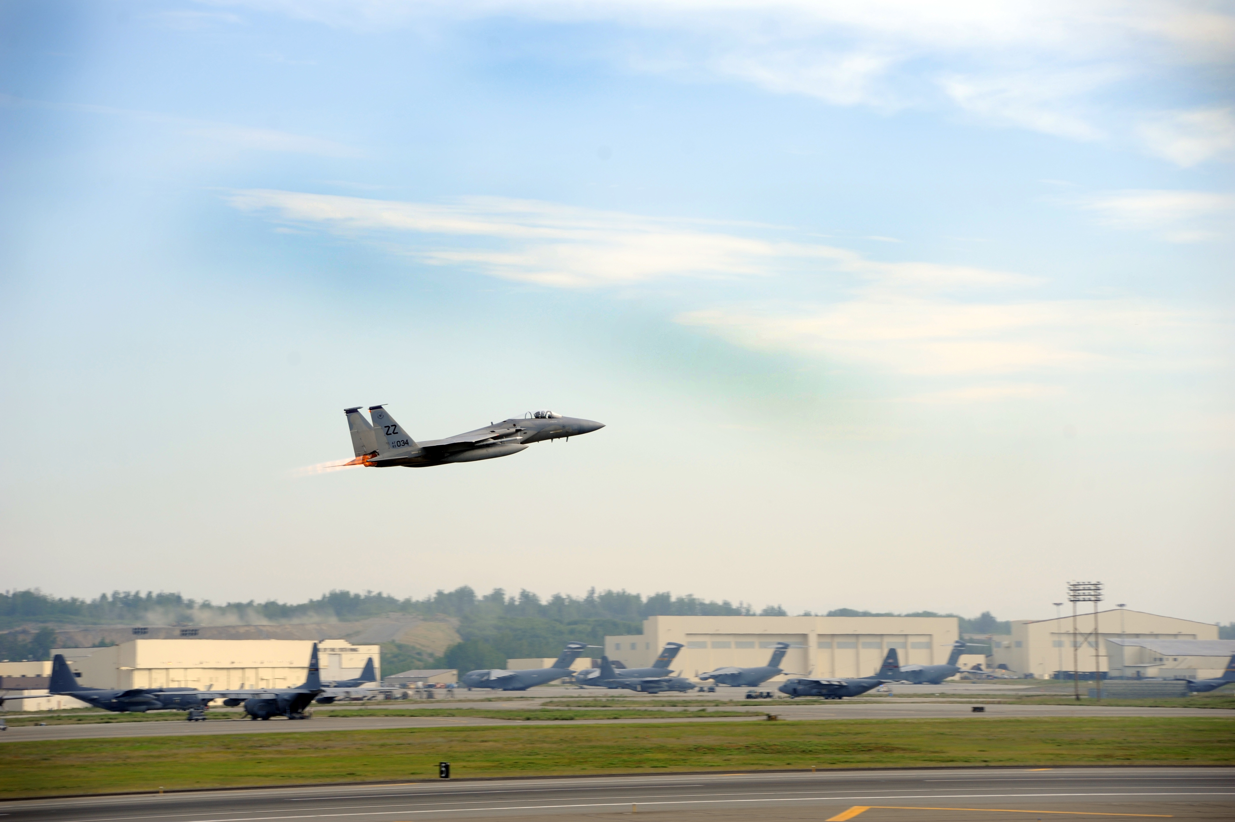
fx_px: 3771
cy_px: 411
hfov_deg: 18.6
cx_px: 618
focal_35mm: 110
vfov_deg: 12.4
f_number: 7.1
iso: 200
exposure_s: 1/640
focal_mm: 110
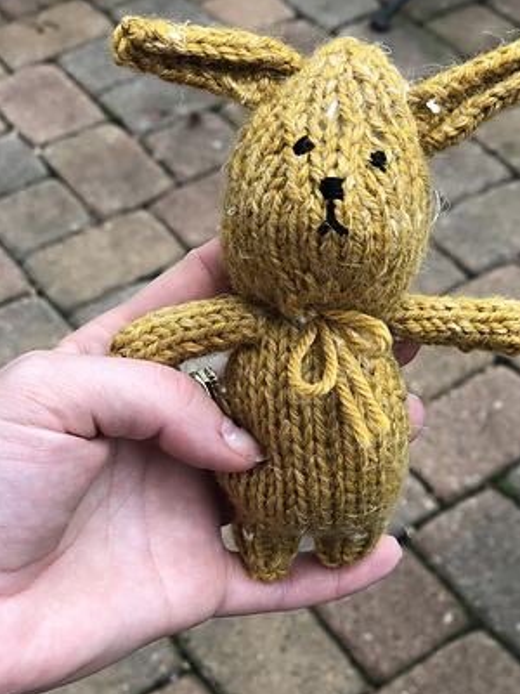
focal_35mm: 65
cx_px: 318
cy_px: 333
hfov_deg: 22.5
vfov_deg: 29.8
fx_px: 1302
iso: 16
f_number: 2.4
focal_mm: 6
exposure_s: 1/120
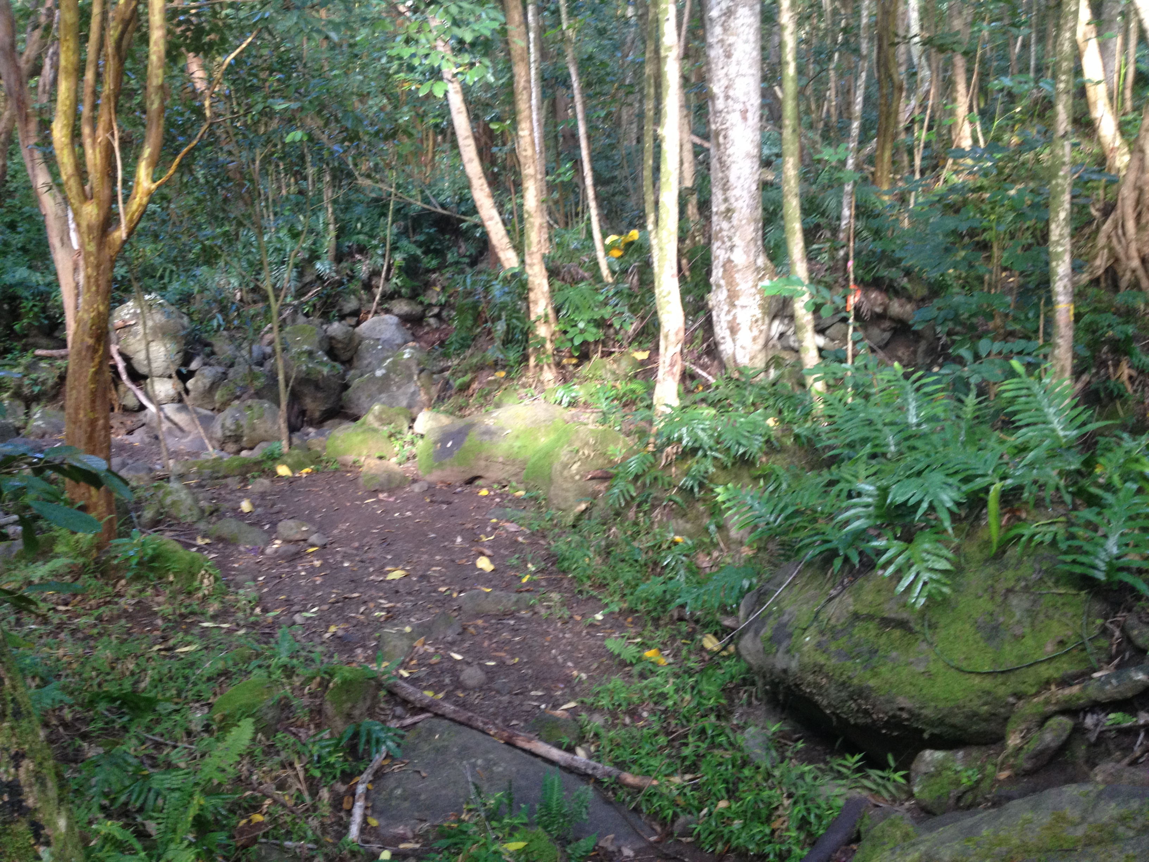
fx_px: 1162
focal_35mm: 35
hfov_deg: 52.6
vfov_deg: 40.7
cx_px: 574
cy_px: 431
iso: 125
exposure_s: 1/20
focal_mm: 4.28
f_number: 2.4
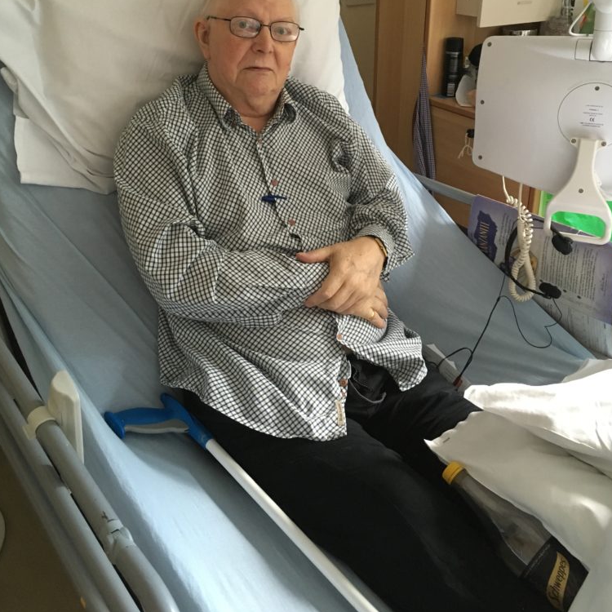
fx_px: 700
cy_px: 217
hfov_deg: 47.2
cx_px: 308
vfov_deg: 46.7
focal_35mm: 35
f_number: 2.2
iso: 200
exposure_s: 1/20
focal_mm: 4.15
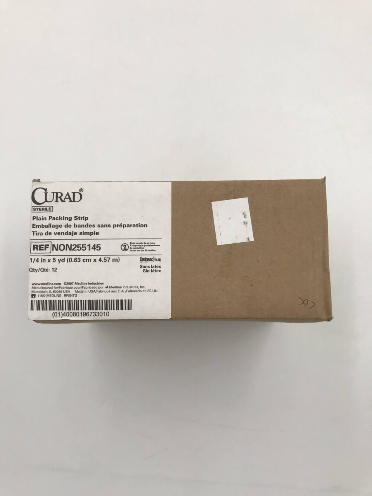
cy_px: 248
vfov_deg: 63.4
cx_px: 186
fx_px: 401
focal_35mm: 28
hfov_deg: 49.8
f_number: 1.8
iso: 40
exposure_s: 1/120
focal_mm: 3.99
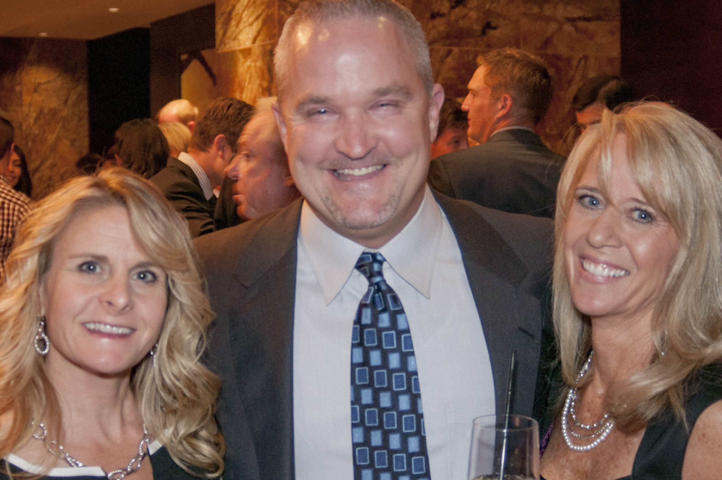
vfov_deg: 22.6
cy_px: 251
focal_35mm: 60
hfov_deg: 33.4
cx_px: 349
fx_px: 1202
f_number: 3.3
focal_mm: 28
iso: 200
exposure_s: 1/60
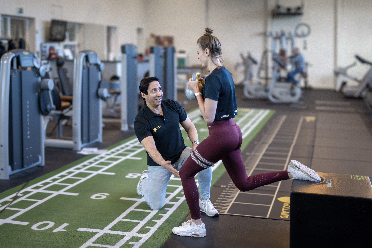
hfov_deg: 39.6
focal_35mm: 50
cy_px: 124
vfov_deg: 27.0
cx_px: 186
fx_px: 517
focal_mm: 50
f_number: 1.8
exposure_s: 1/200
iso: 400
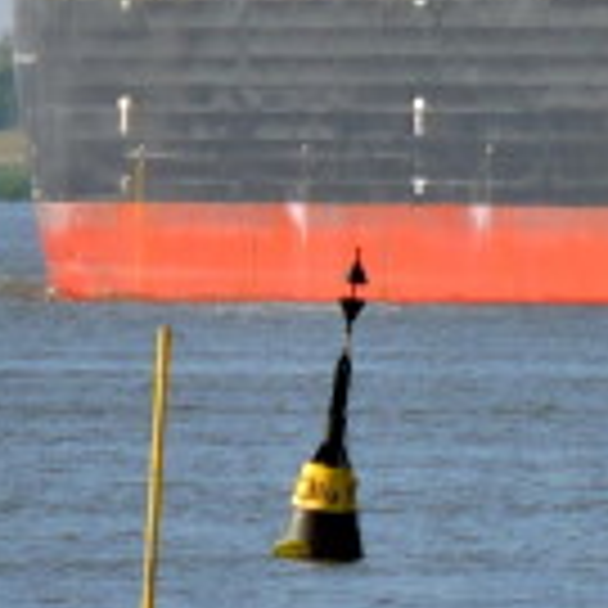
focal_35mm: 2891
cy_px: -306
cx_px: 1630
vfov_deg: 0.6
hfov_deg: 0.6
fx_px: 57449
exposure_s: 1/400
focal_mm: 98.5
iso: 100
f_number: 5.6
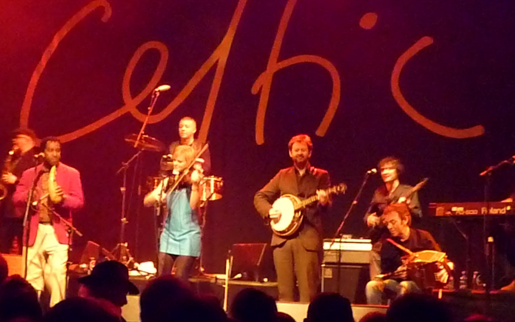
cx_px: 218
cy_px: 63
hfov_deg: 23.5
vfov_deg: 14.8
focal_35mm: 88
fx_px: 1235
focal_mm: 9.5
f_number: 5.2
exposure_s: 1/10
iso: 3200
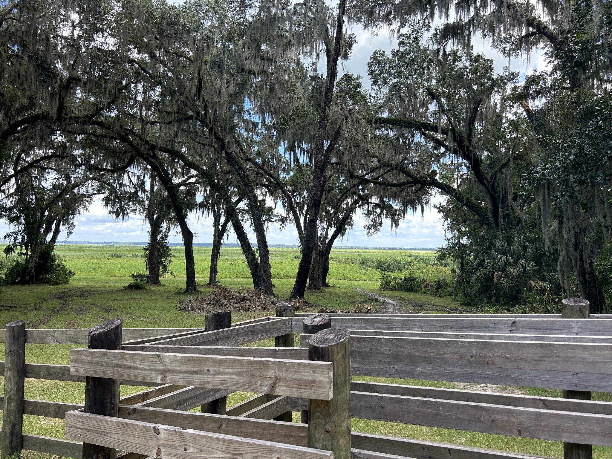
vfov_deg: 53.1
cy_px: 230
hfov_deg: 67.3
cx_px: 306
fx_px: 460
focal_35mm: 26
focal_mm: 5.7
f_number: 1.5
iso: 50
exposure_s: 1/639
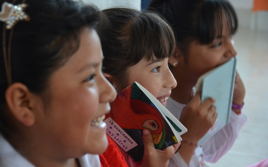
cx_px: 133
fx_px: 789
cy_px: 85
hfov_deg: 19.3
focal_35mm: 108
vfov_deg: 12.1
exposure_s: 1/30
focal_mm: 70
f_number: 5
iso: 1000
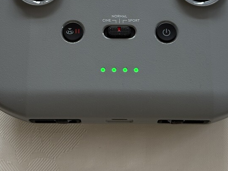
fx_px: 593
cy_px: 28
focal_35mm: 90
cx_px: 109
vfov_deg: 16.3
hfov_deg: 21.8
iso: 100
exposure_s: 1/188
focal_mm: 6.76
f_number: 1.78
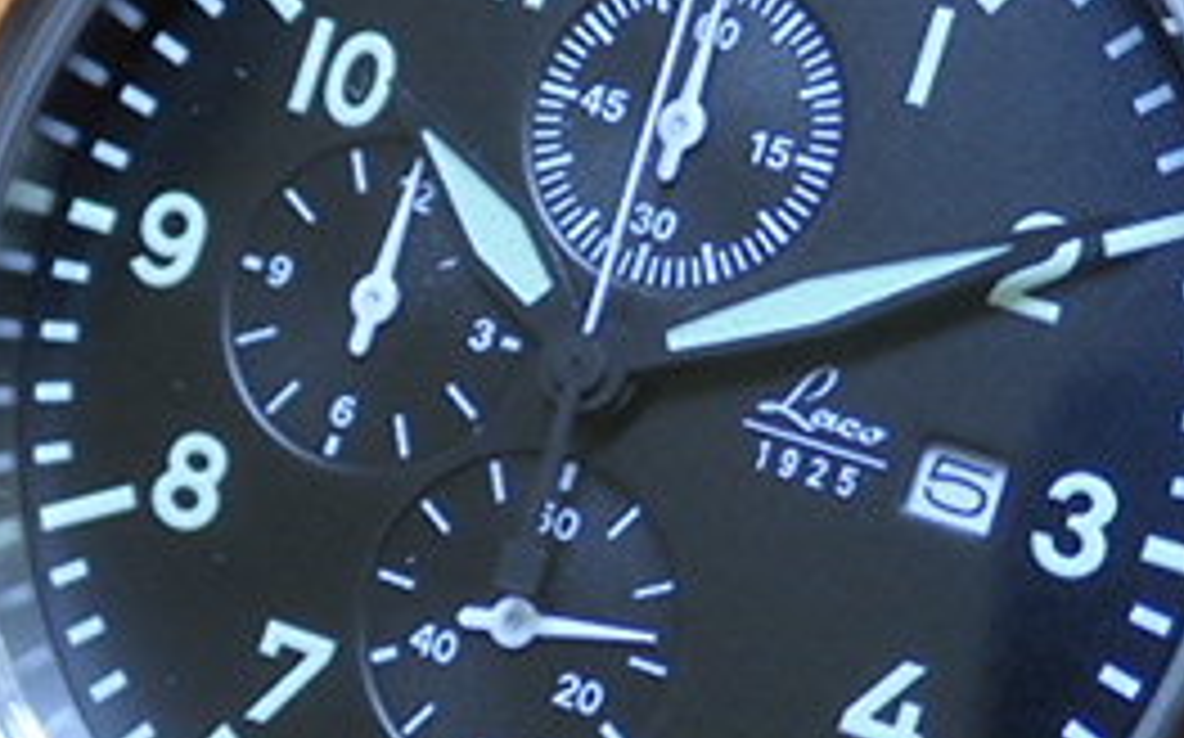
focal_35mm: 111
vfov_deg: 11.8
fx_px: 3579
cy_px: 378
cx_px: 774
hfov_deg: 18.7
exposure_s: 1/80
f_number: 2.9
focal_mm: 7.86
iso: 125
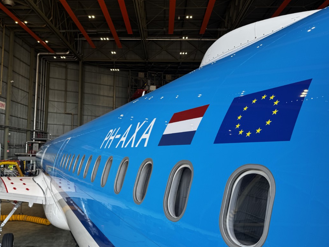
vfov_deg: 49.6
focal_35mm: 28
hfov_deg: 63.4
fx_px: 266
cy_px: 138
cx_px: 150
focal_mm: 6.76
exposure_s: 1/321
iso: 80
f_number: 1.78
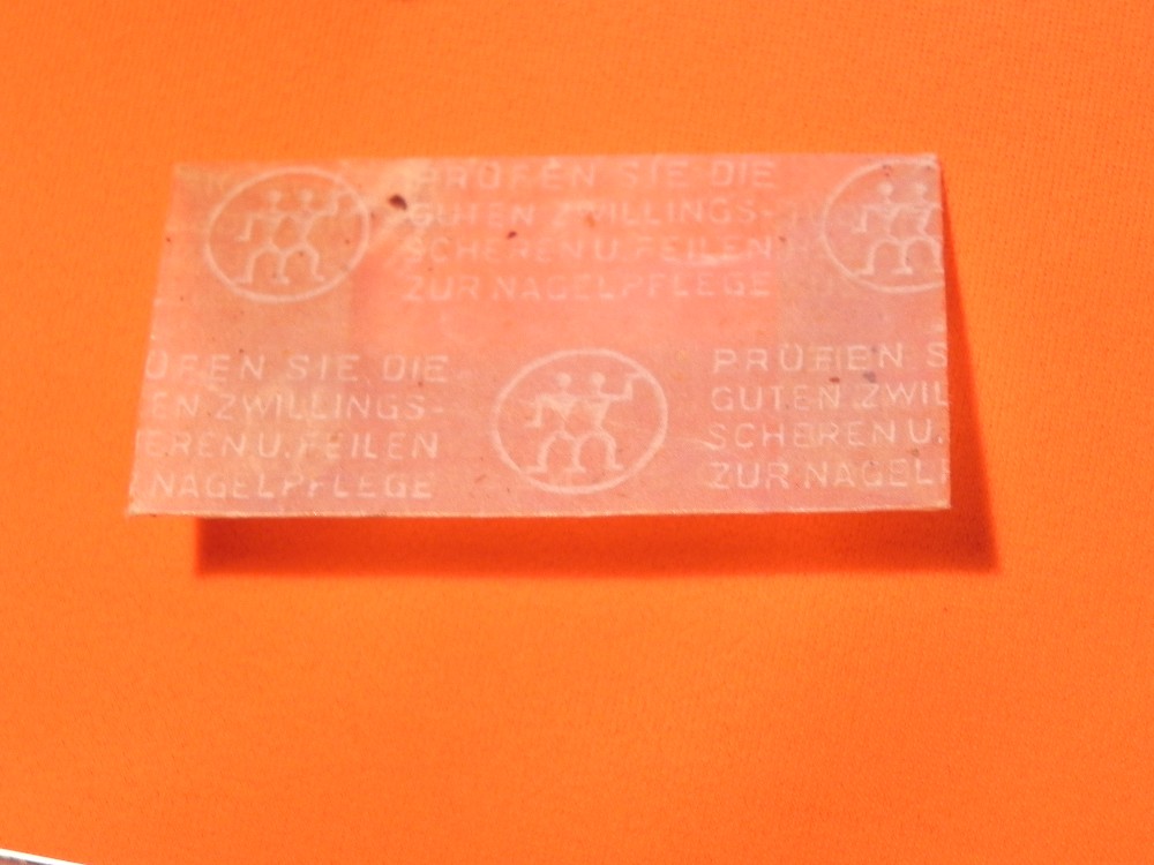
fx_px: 2500
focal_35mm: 75
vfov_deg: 19.6
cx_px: 577
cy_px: 432
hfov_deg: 26.0
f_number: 4
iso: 160
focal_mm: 13.4
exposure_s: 1/38.3
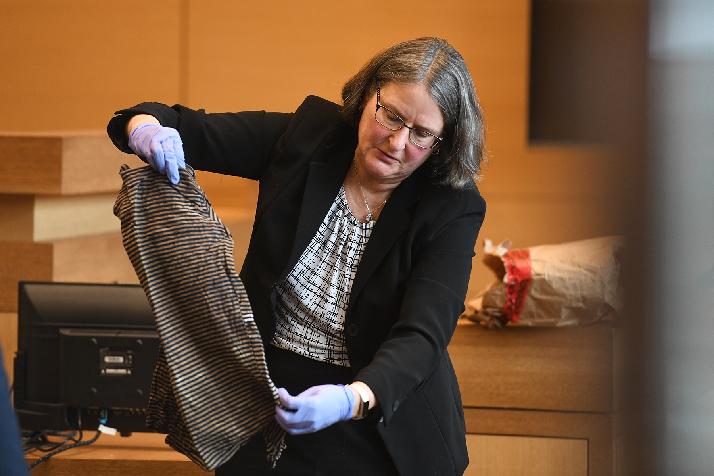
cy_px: 238
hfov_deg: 10.3
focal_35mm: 200
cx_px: 357
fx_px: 3966
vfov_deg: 6.9
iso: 1600
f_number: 4
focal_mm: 200
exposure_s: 1/160
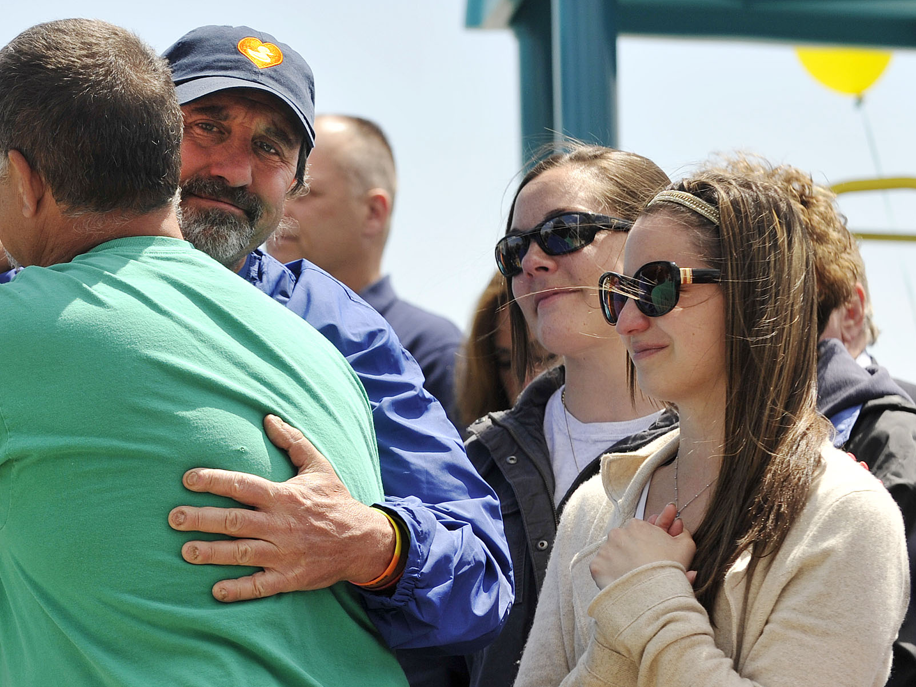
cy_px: 381
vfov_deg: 13.0
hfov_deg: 17.2
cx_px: 357
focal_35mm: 114
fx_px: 3016
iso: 400
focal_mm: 95
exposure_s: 1/1600
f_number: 5.6
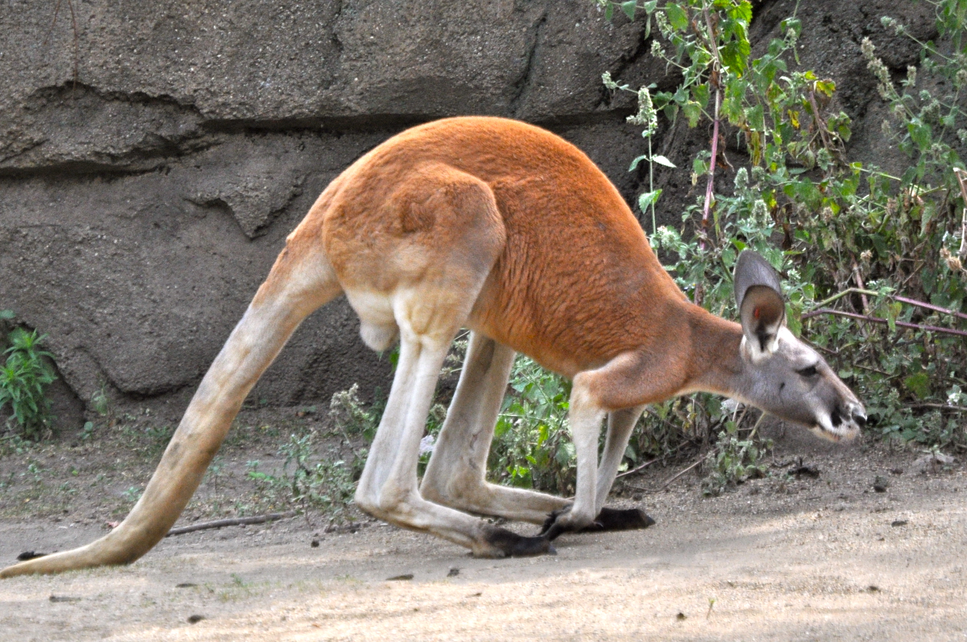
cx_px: 484
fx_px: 8048
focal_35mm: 300
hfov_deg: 6.9
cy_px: 321
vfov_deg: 4.6
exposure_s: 1/1000
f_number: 5.6
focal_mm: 200
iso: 560
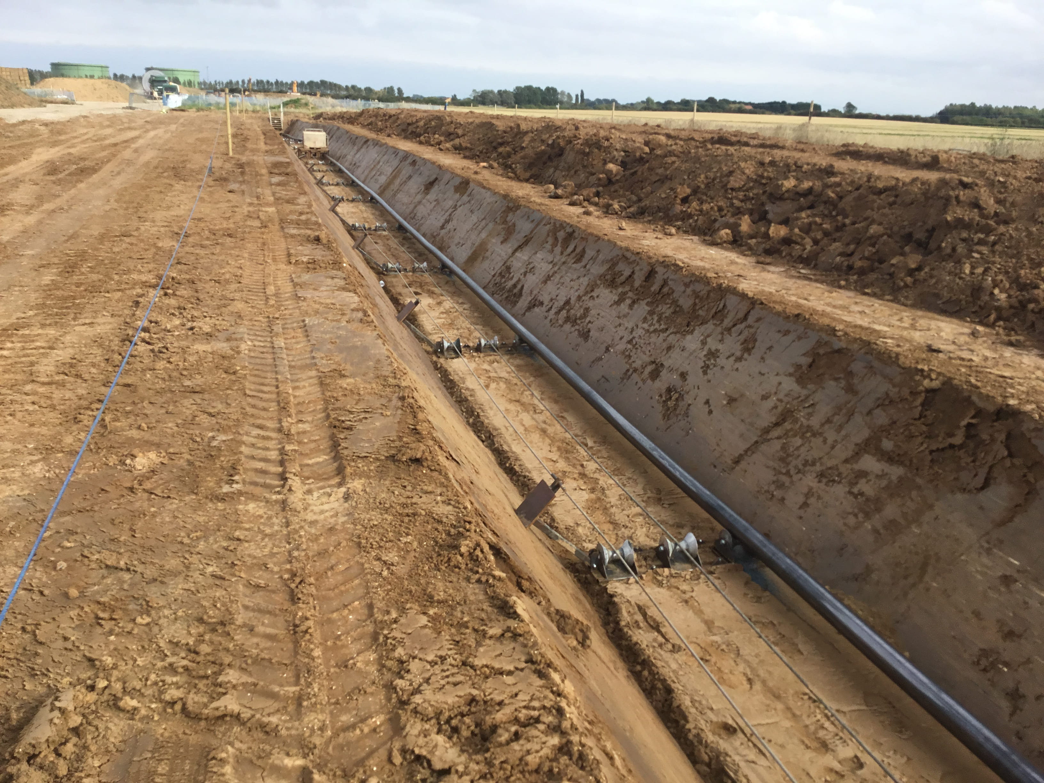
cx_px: 522
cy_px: 392
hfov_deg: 58.4
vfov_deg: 45.4
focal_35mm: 31
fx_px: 935
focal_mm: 3.3
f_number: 2.4
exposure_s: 1/823
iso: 25
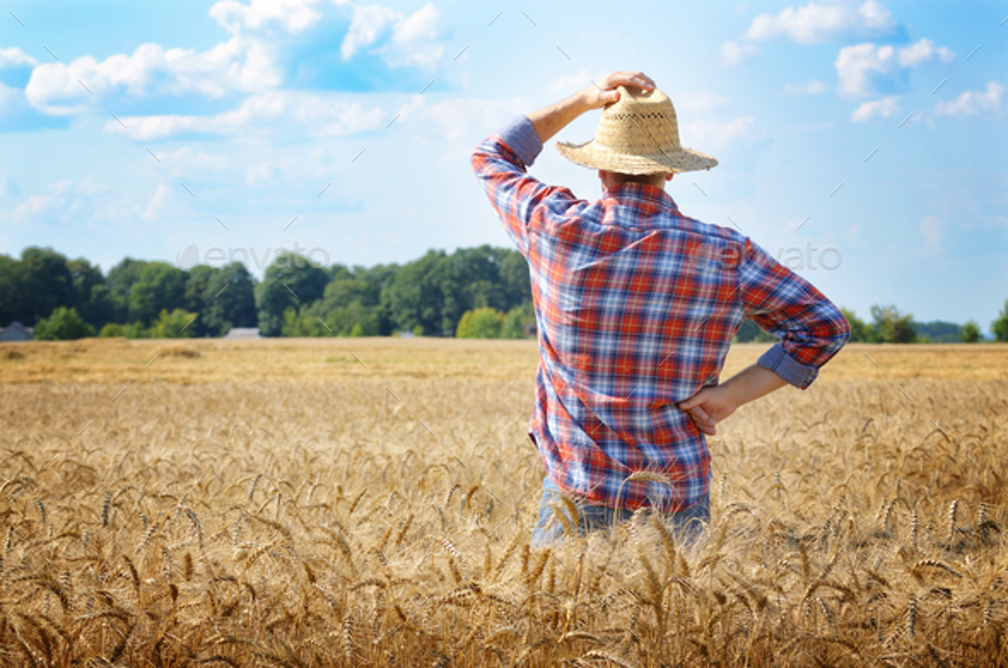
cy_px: 334
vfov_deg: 13.0
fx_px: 2934
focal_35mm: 105
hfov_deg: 19.5
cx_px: 504
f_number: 7.1
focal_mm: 70
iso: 100
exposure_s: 1/200
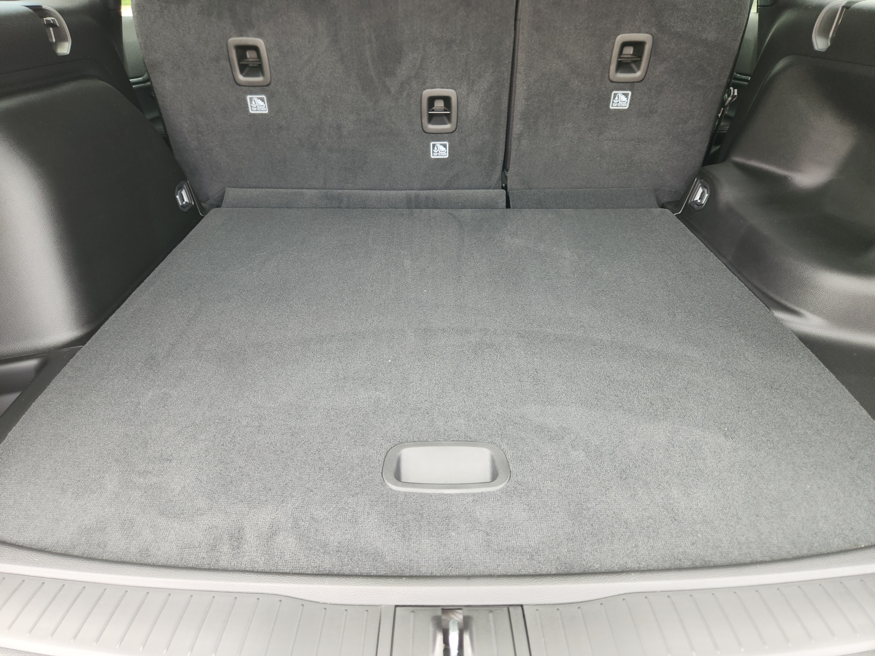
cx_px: 438
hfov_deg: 73.9
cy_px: 328
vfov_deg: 58.9
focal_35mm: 23
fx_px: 581
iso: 80
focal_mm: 5.4
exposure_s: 1/180
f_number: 1.8
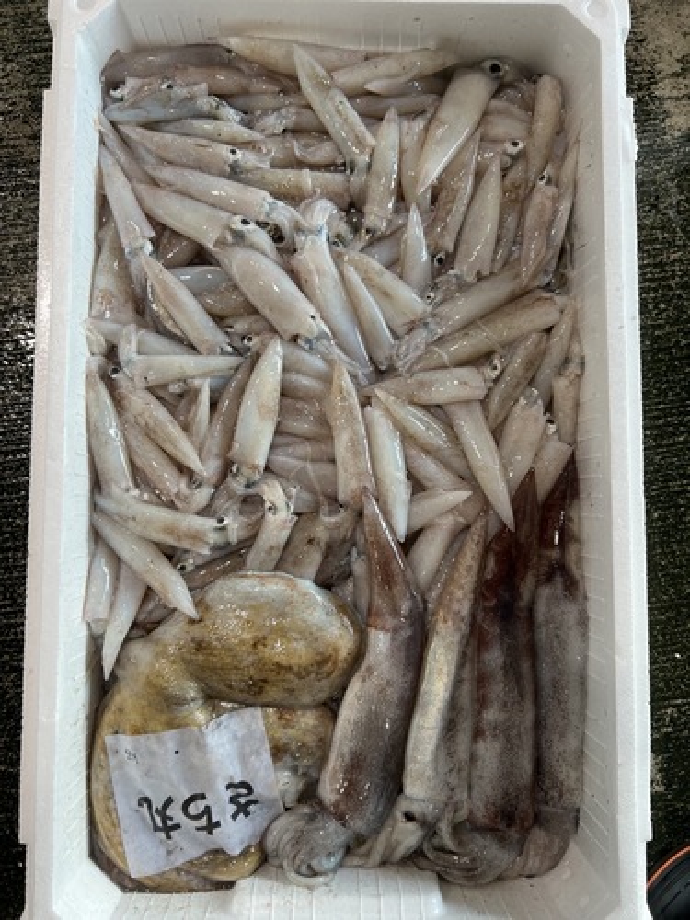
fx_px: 691
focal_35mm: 26
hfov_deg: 53.1
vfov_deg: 67.3
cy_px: 460
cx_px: 345
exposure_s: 1/121
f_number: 1.5
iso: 125
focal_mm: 5.7
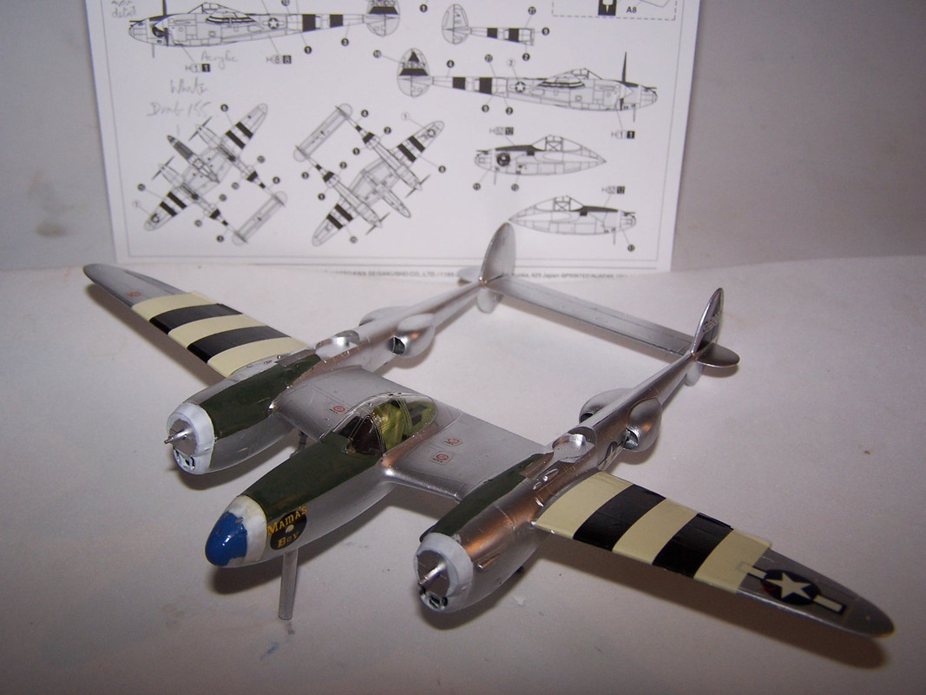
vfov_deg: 37.7
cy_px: 348
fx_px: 1016
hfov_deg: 49.0
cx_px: 463
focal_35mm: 38
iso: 80
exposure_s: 1/60
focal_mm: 6.3
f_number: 2.8
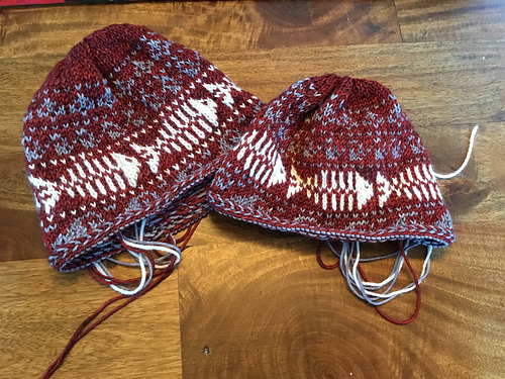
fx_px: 452
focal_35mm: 31
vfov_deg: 45.4
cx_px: 252
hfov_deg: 58.4
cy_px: 190
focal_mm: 3.3
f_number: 2.4
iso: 160
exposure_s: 1/30
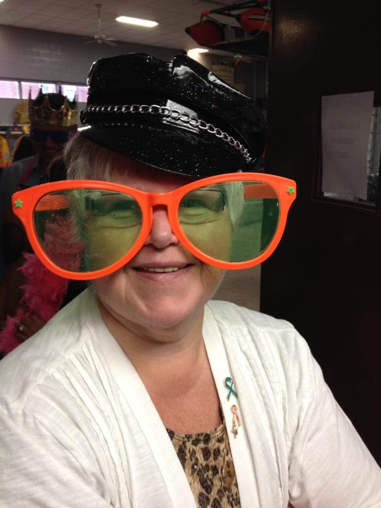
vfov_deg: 52.6
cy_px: 254
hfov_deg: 40.7
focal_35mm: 35
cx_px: 190
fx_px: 514
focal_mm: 4.28
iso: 50
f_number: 2.4
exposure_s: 1/20
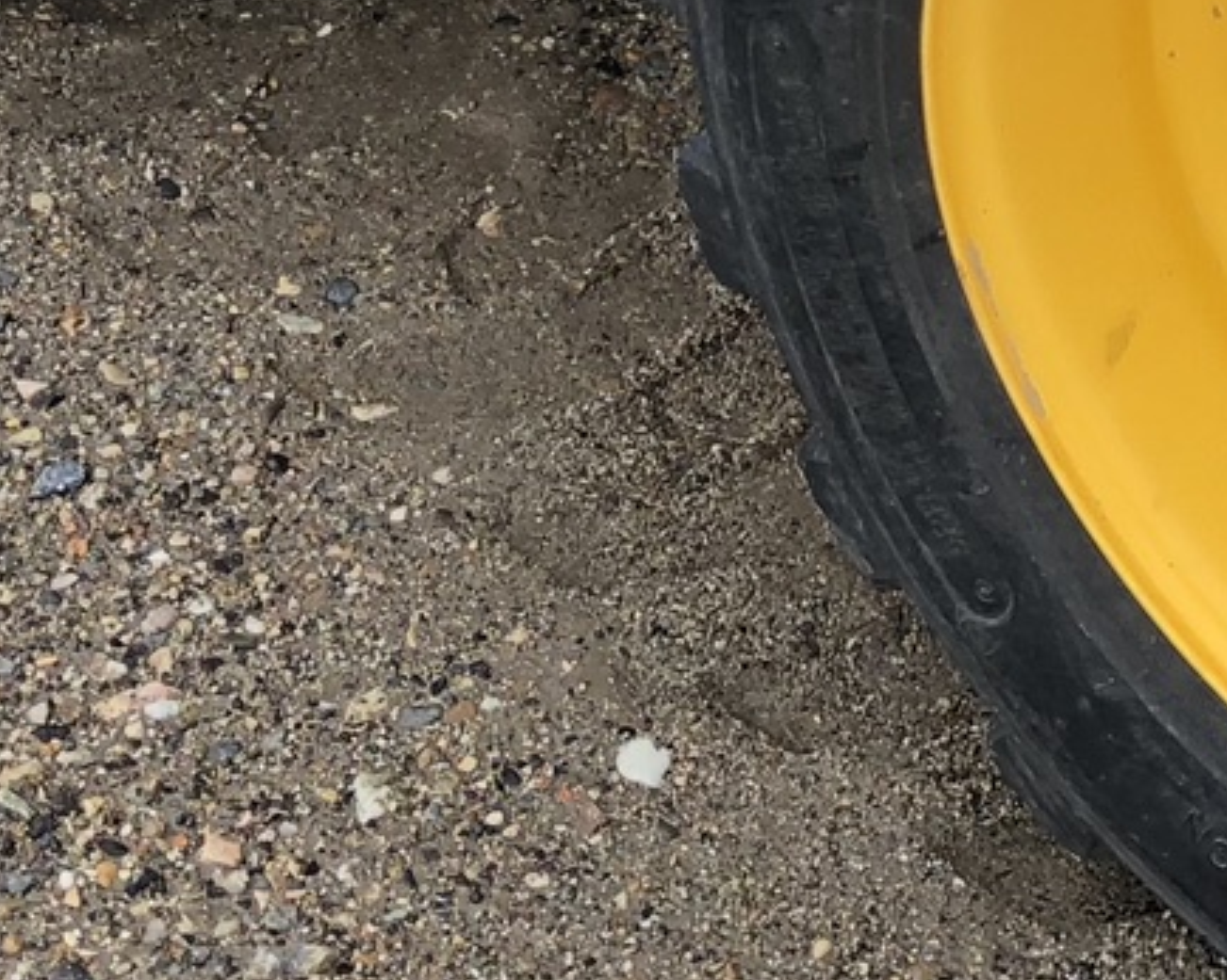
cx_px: 1156
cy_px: -328
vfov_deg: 11.6
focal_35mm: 129
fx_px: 4684
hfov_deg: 14.7
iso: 20
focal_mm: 3.99
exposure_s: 1/156
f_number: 1.8
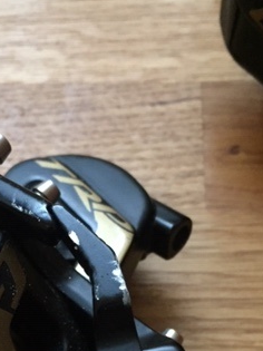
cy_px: 329
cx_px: 91
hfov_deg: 24.7
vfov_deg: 30.9
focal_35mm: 59
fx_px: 598
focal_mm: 4.15
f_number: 2.2
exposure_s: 1/17
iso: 250
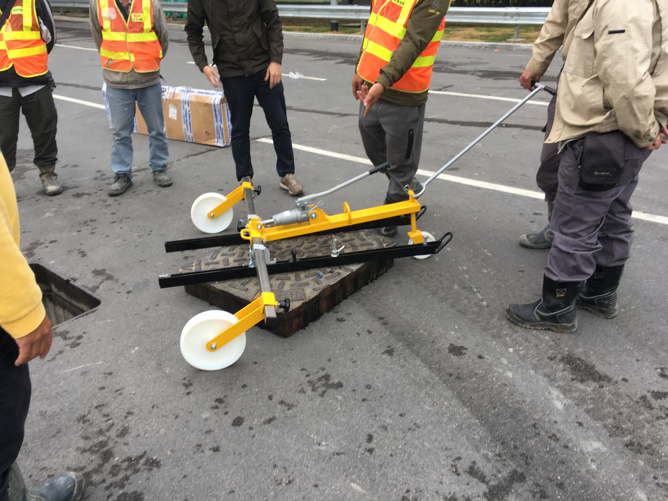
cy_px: 250
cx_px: 334
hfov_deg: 61.7
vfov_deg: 48.2
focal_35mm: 29
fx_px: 560
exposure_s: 1/100
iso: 25
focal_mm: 4.15
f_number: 2.2
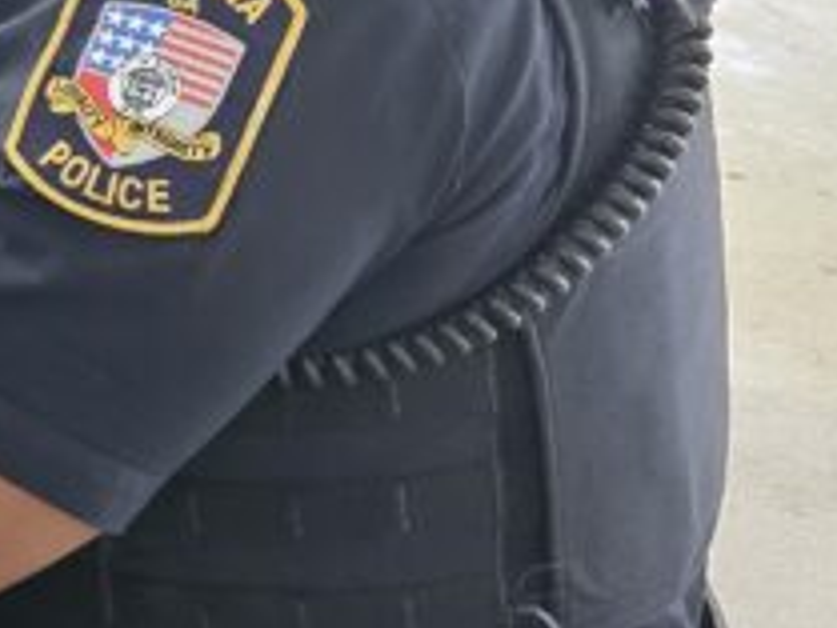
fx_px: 2613
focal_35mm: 108
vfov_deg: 13.2
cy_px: -230
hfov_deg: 14.7
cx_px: -873
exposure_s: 1/60
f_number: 1.7
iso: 800
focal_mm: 6.3
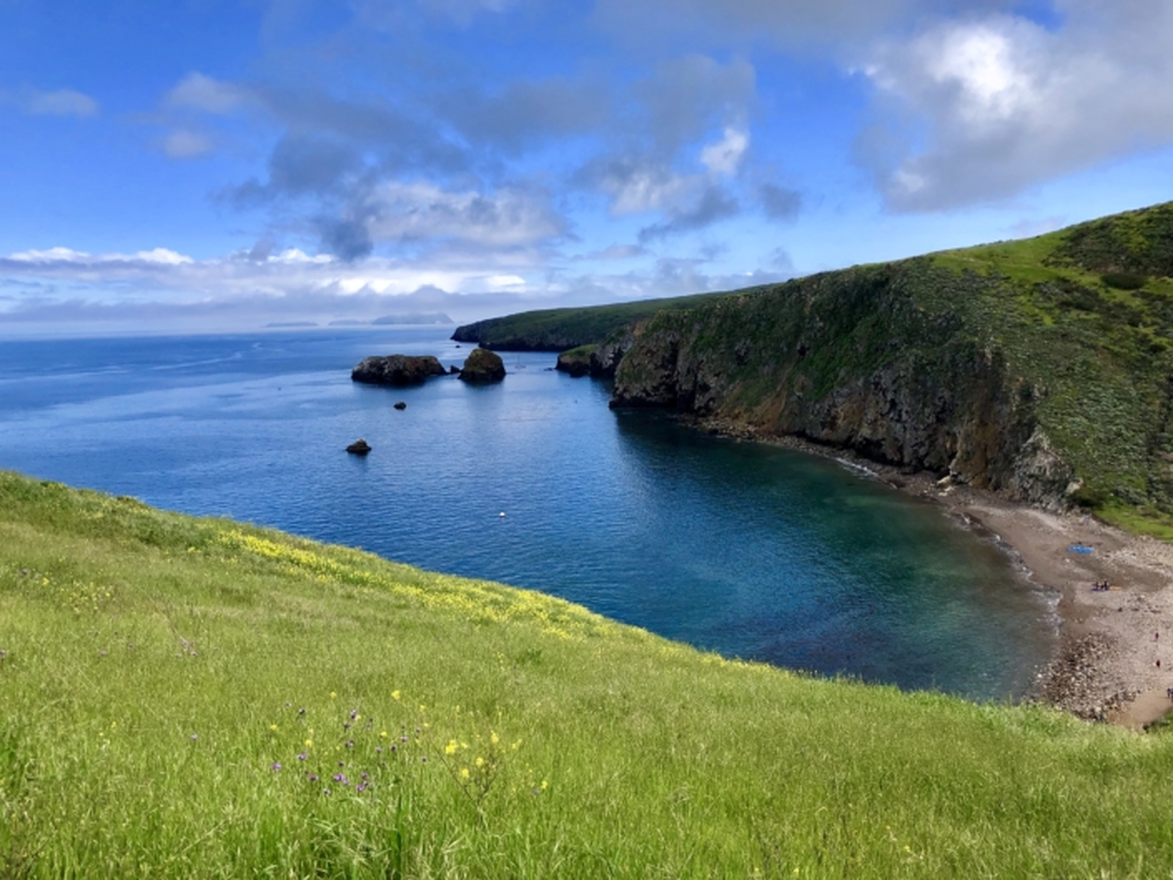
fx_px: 949
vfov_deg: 49.8
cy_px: 440
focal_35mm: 28
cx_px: 586
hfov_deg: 63.4
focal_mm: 3.99
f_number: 1.8
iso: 20
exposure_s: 1/2825
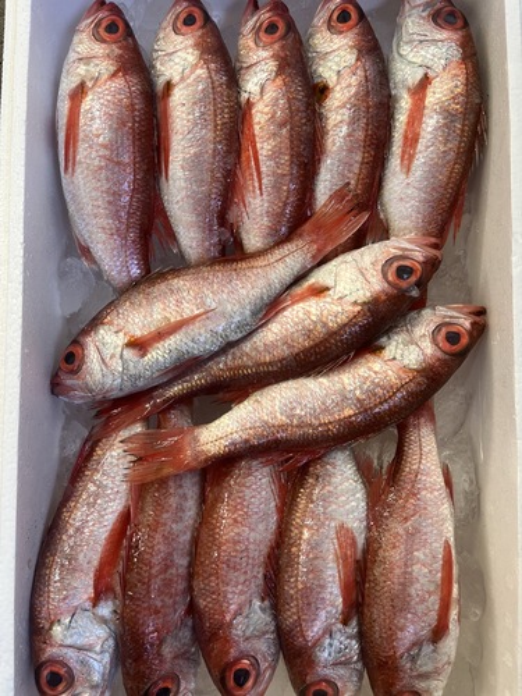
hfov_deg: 53.1
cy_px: 348
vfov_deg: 67.3
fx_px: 523
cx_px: 261
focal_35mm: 26
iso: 80
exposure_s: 1/60
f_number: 1.6
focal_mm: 5.1
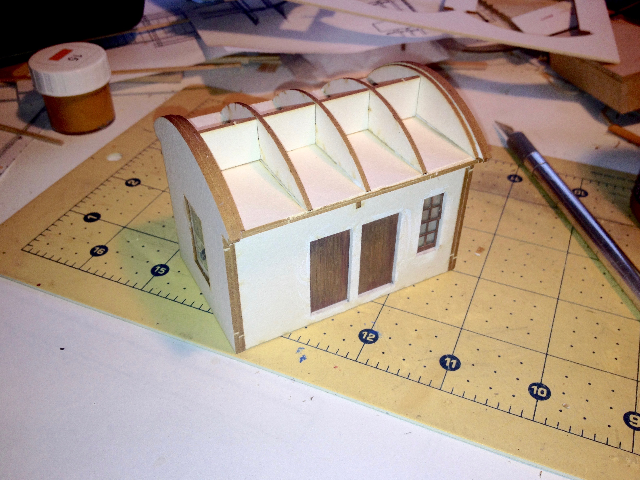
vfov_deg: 39.7
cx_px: 317
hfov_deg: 51.4
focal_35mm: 36
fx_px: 666
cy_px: 242
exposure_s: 1/177
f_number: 2.4
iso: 50
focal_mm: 4.28
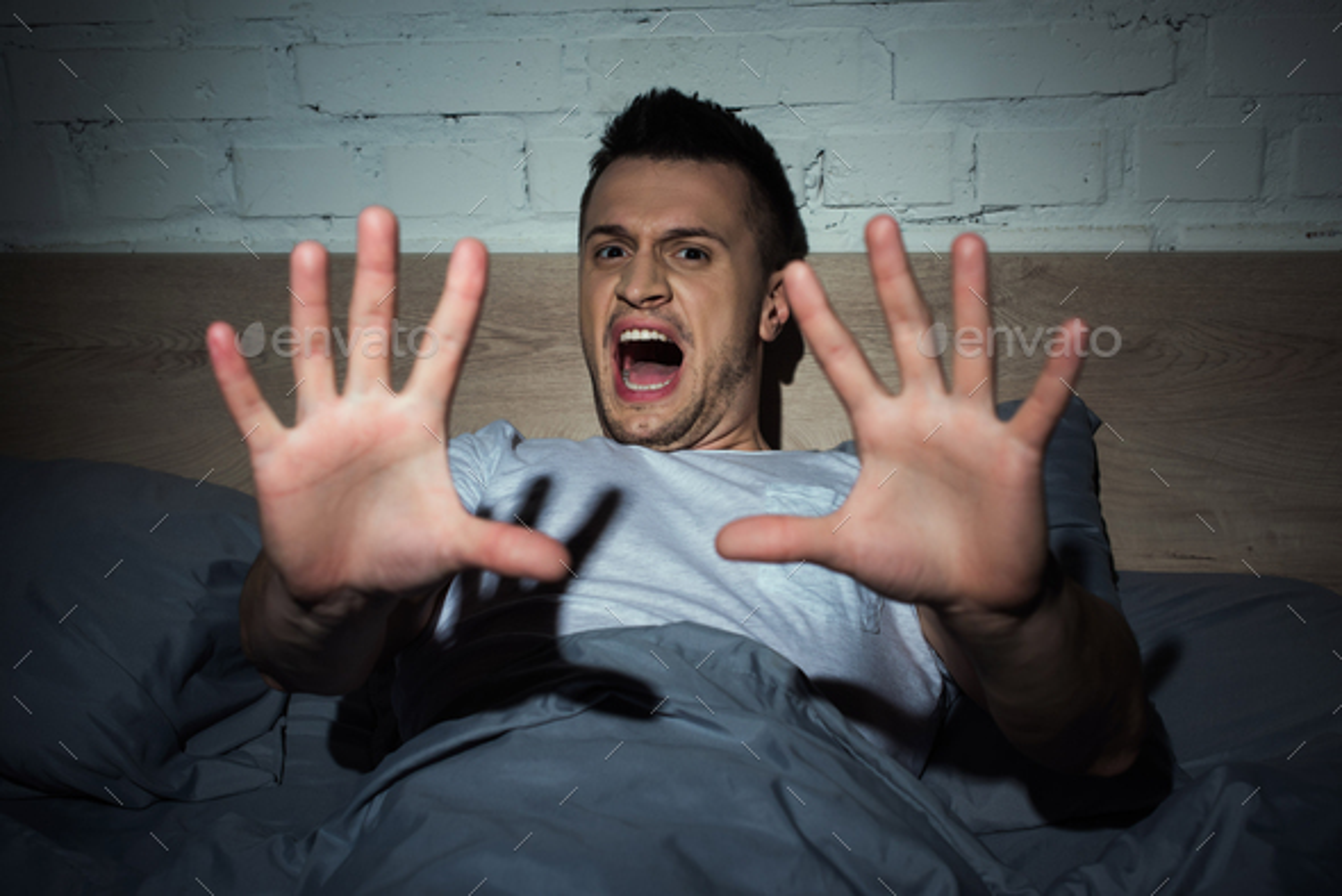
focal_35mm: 50
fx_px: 1865
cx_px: 671
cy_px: 448
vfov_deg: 27.0
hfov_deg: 39.6
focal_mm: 50
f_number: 4.5
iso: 200
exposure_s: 1/160
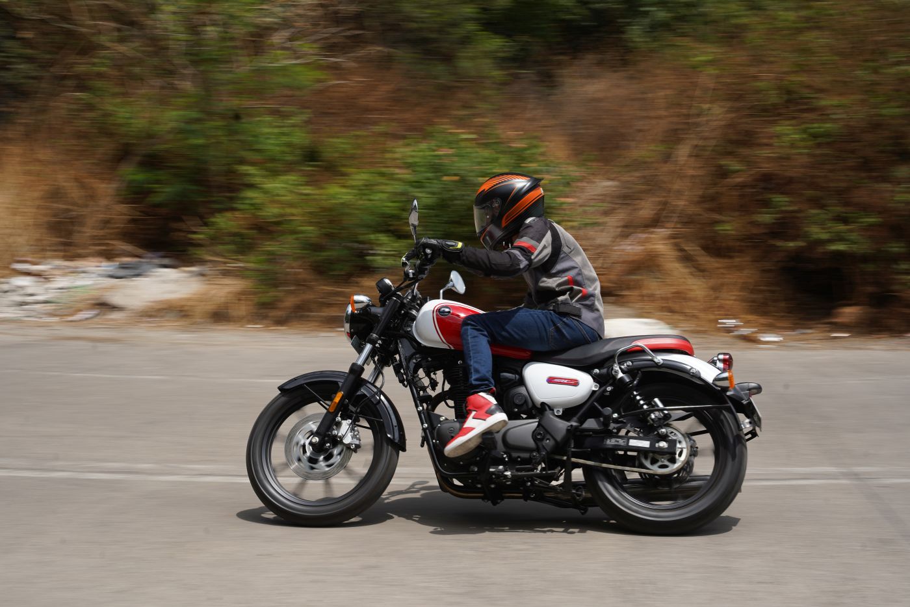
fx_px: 1895
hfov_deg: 27.0
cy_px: 304
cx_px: 455
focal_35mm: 75
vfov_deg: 18.2
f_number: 13
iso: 100
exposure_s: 1/160
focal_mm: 75
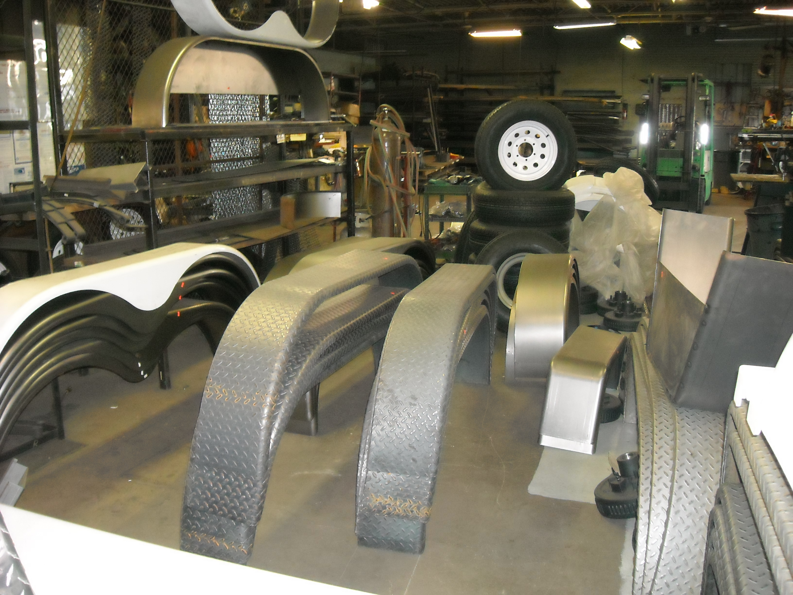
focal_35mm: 35
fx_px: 802
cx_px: 396
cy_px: 298
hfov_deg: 52.6
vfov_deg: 40.7
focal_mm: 5.7
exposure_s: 1/60
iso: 590
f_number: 2.8
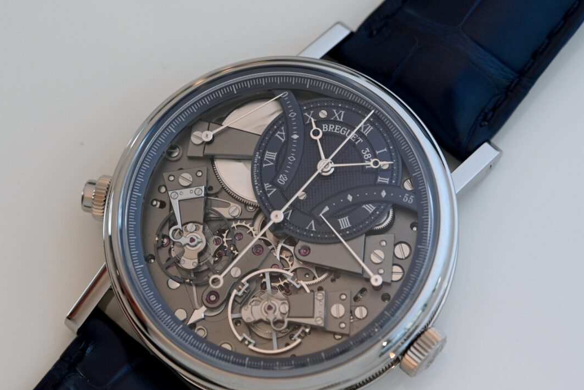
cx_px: 277
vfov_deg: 15.7
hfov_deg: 23.4
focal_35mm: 87
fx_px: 1411
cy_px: 238
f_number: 7.1
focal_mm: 60
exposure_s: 1/30
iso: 400
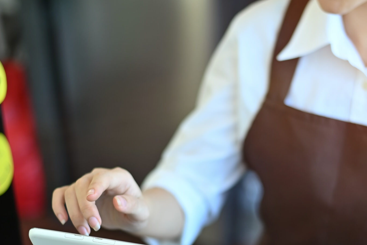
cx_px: 228
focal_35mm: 81
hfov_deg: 25.0
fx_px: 826
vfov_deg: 16.7
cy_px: 195
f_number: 1.8
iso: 400
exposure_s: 1/250
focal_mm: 50
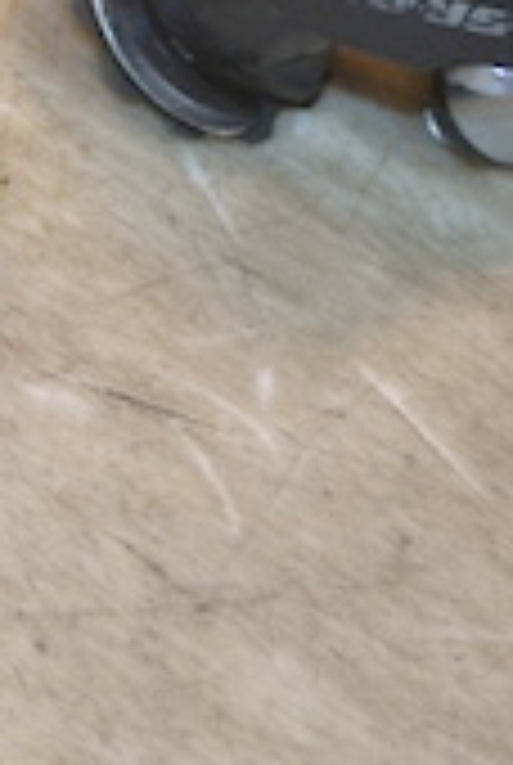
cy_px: -11
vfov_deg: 12.0
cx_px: -698
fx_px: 3597
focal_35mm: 169
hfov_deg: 7.6
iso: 500
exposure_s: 1/30
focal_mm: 24
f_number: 4
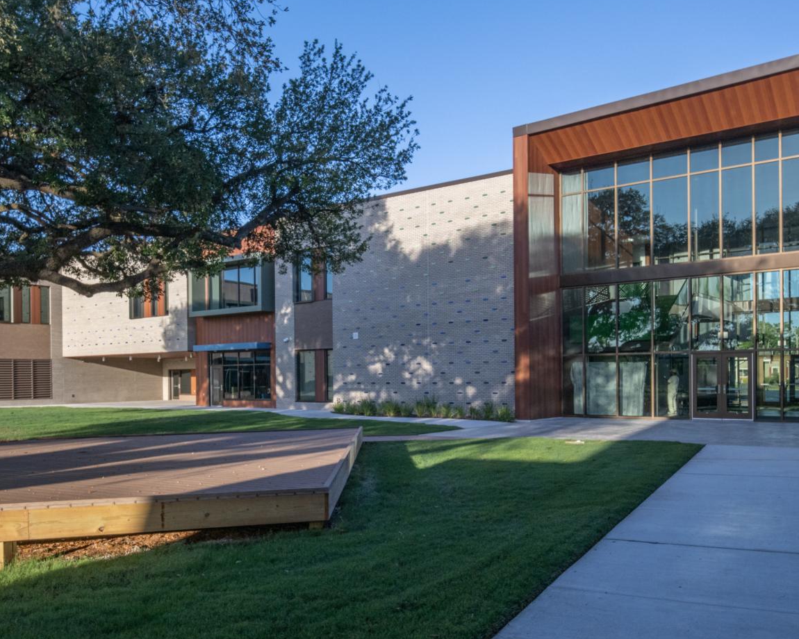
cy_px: 208
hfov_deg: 57.2
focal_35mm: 31
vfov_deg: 46.3
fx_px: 733
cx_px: 393
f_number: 16
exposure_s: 1/125
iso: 400
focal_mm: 19
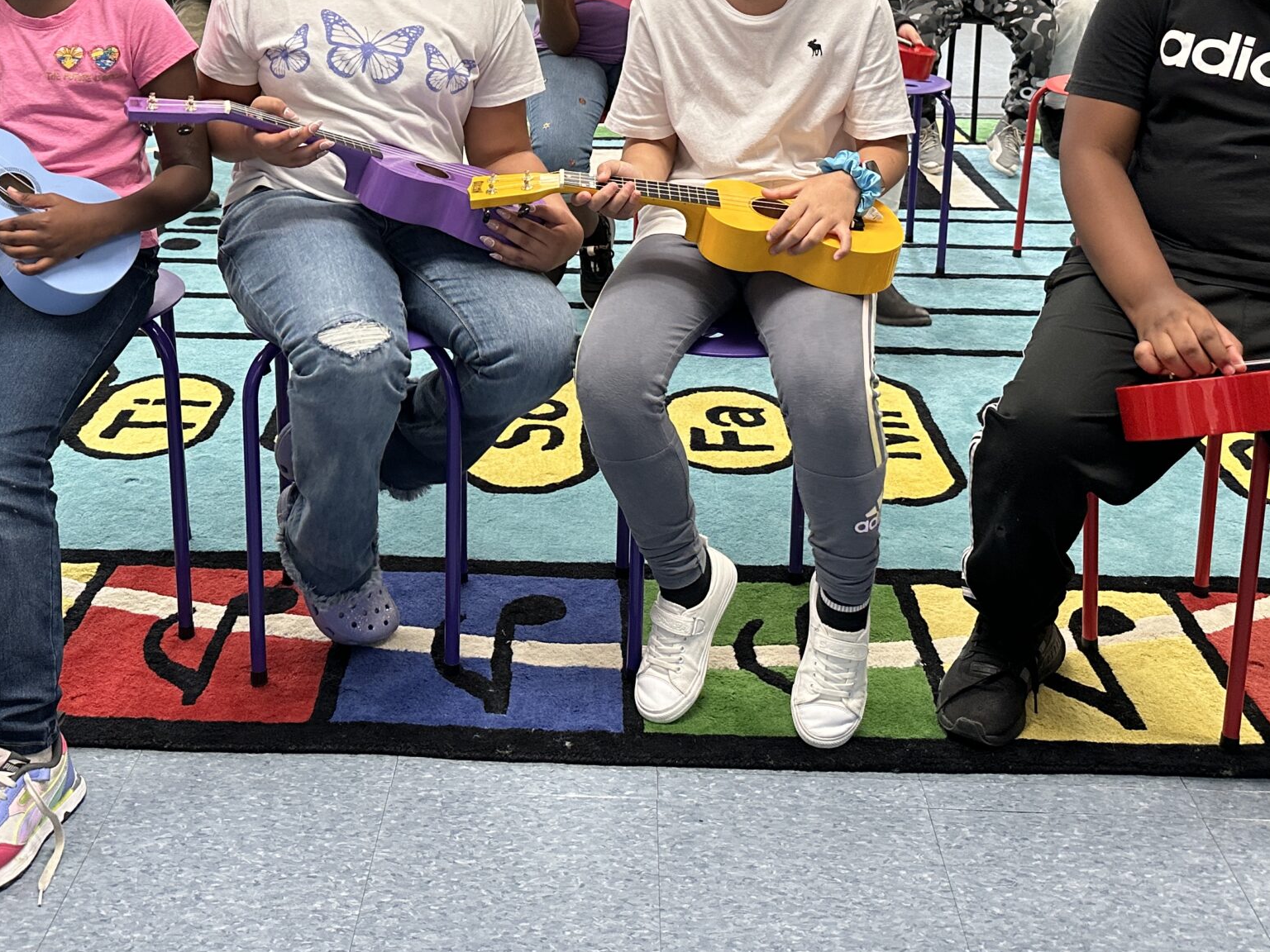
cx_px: 553
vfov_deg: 34.8
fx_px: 1468
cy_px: 183
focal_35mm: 40
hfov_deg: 46.7
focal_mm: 6.86
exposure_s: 1/60
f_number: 1.78
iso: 200
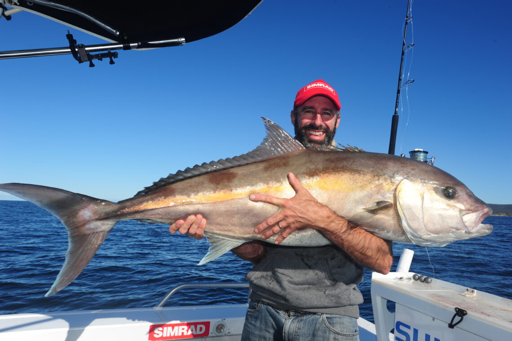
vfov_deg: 51.2
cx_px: 256
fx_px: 355
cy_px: 170
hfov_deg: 71.5
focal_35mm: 25
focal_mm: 25
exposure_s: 1/250
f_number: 13
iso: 200
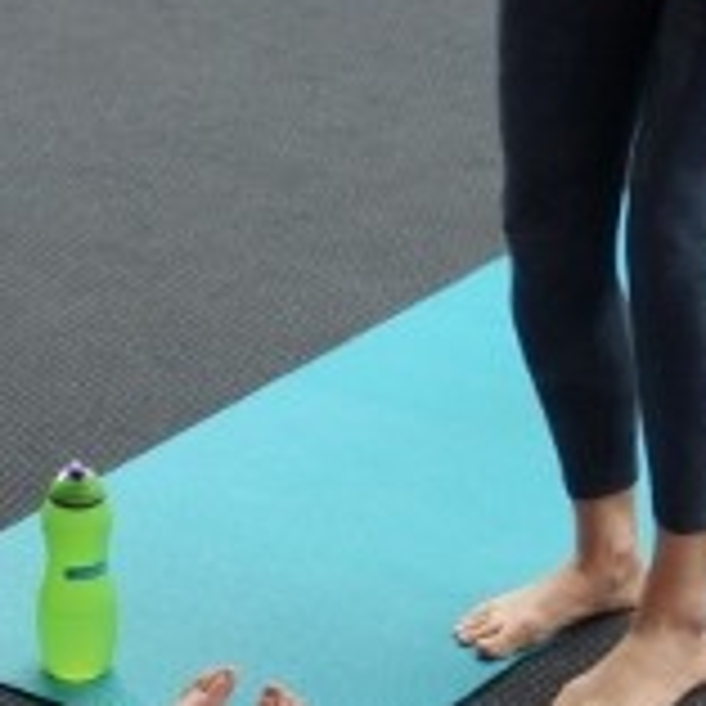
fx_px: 3577
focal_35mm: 155
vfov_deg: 11.2
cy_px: 686
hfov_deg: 11.0
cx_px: -234
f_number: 1.8
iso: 125
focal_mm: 10.4
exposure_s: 1/60
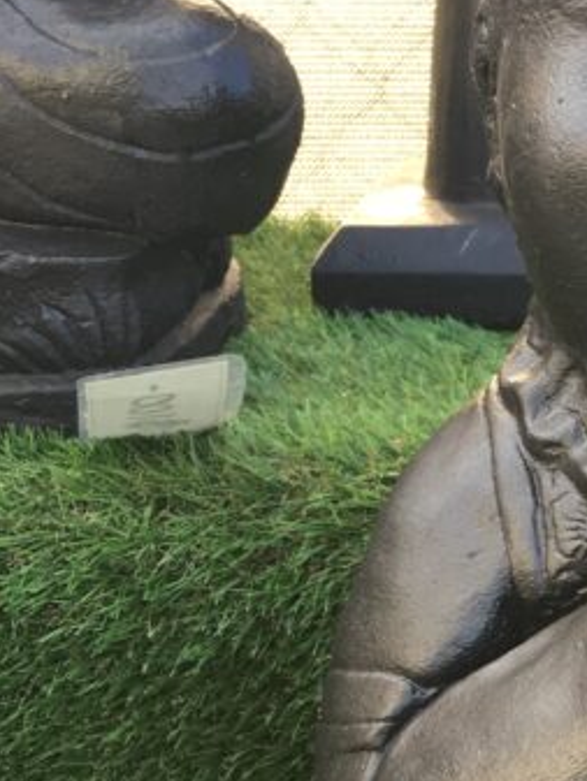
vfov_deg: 21.9
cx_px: 849
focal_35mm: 88
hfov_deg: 15.6
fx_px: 1988
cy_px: 640
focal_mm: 4.15
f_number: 2.2
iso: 40
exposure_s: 1/100
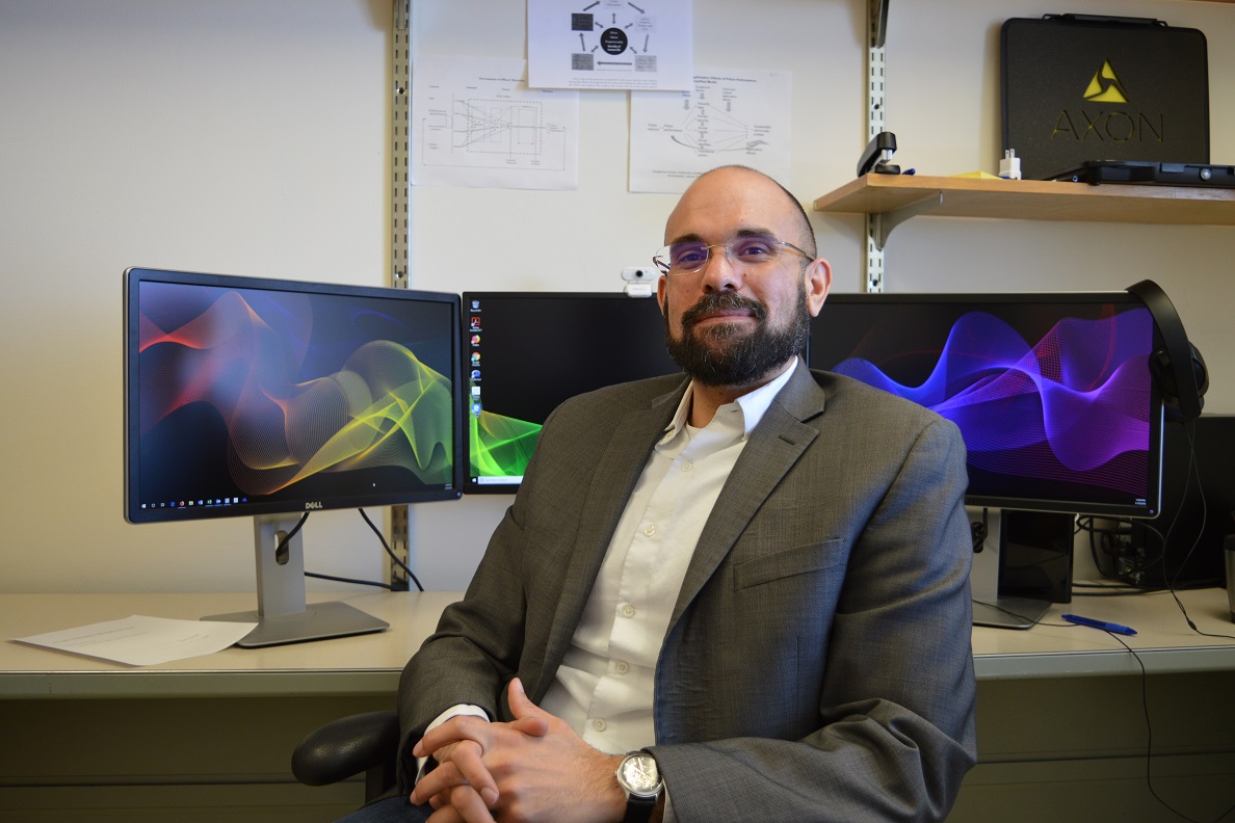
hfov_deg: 53.1
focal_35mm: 36
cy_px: 412
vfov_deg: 36.9
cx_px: 618
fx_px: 1235
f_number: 4
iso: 400
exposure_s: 1/60
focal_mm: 24
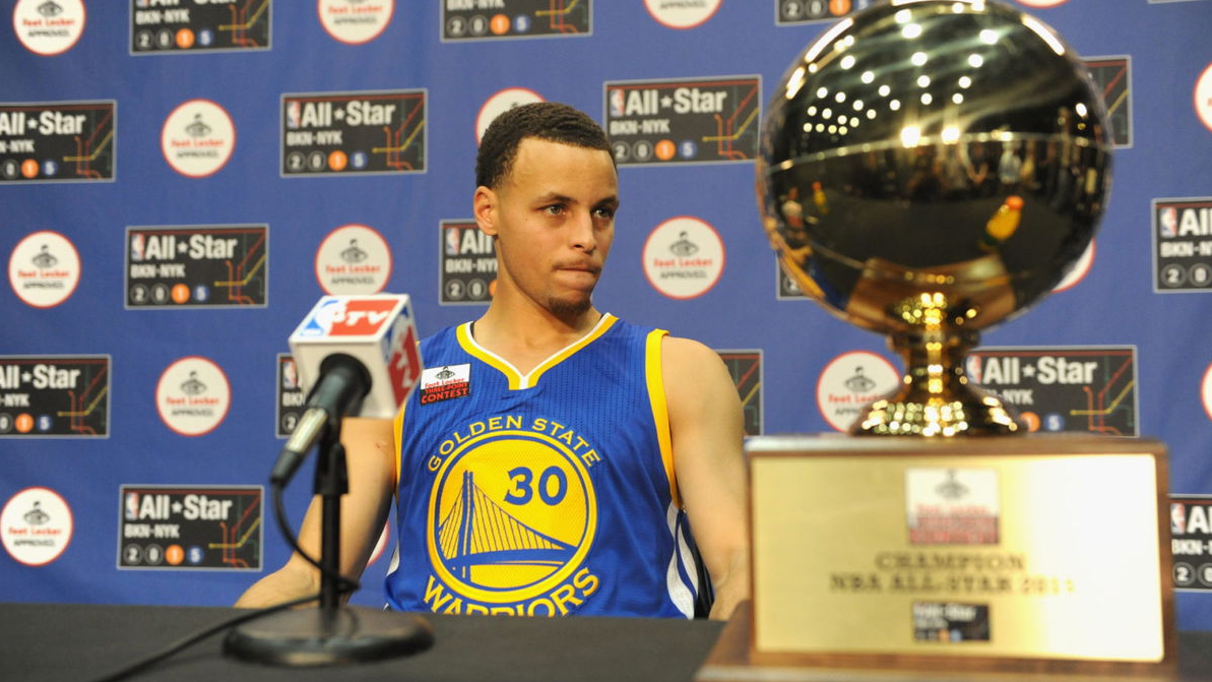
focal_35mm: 40
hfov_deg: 50.5
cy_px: 344
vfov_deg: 29.7
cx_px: 609
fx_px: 1285
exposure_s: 1/320
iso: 2500
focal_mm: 38
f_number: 3.2
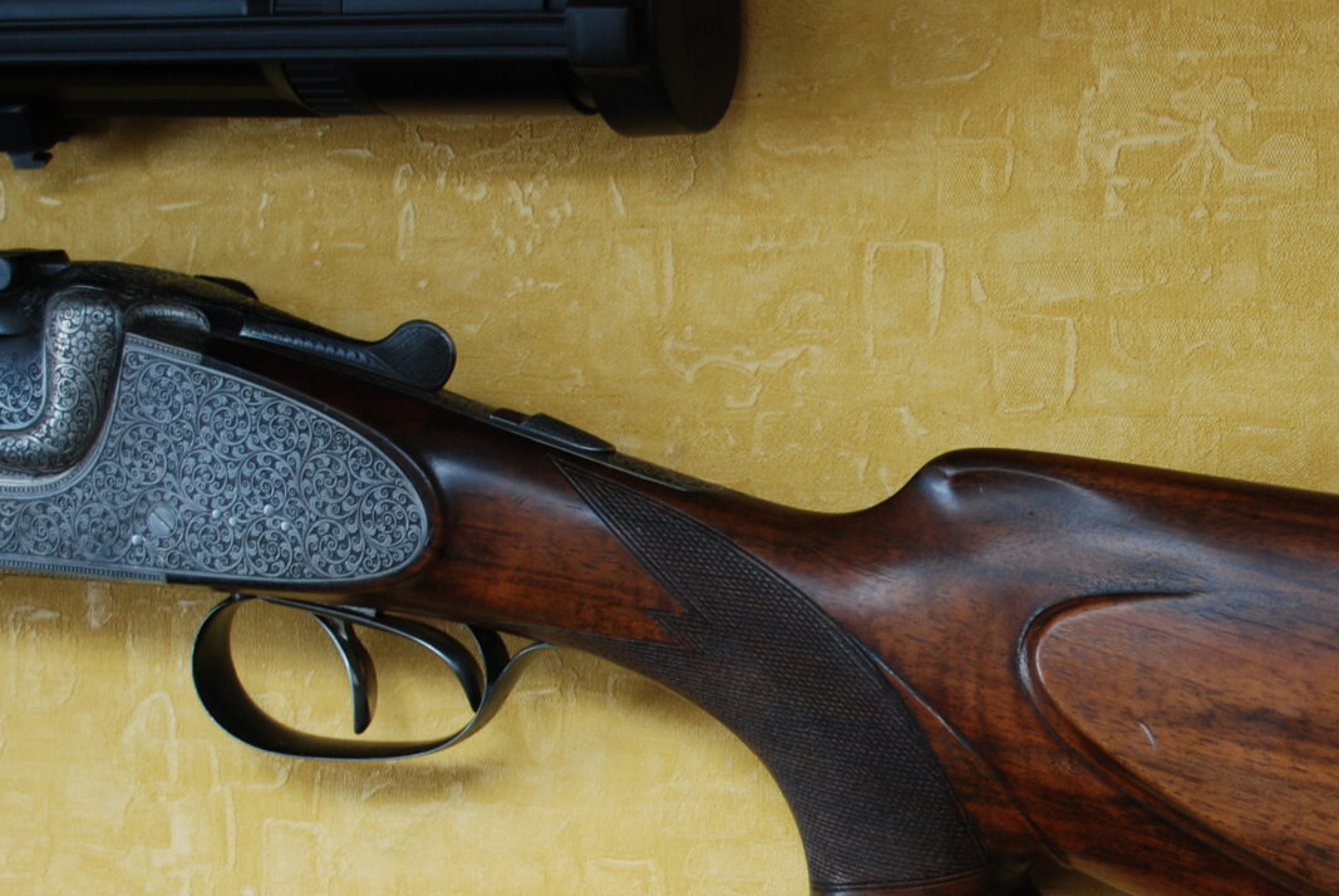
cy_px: 672
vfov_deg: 18.4
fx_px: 2755
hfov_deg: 26.5
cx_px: 1161
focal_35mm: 74
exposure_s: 1/30
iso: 220
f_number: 4.2
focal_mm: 26
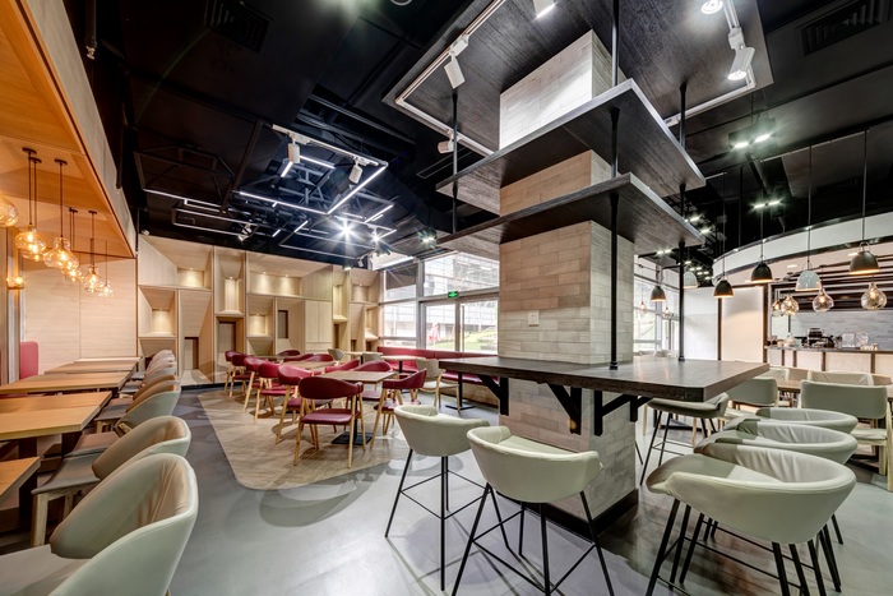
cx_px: 446
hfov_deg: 112.6
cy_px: 298
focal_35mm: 12
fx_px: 298
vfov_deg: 90.0
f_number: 11
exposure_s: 1/1.67
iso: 100
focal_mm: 12
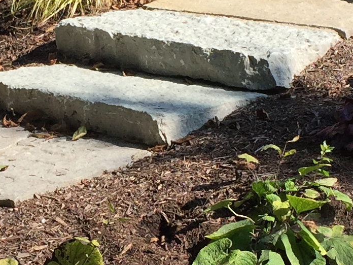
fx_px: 1387
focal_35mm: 136
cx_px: 61
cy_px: 121
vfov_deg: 10.9
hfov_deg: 14.4
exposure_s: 1/1647
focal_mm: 4.15
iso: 32
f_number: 2.2
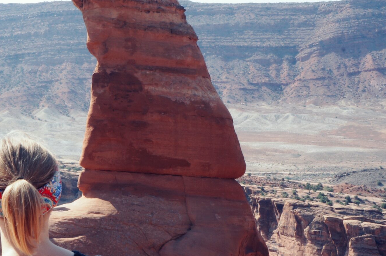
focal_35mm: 92
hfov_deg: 21.7
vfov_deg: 14.8
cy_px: 77
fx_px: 985
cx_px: 39
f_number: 25
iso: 100
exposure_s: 1/20
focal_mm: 32
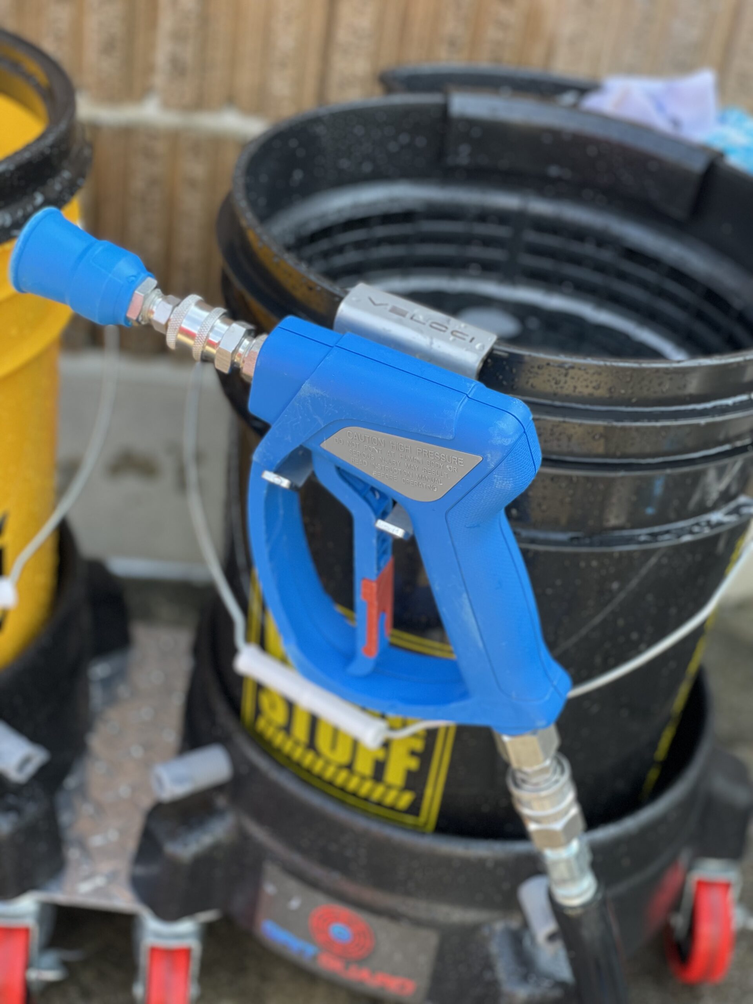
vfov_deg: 36.8
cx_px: 376
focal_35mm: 52
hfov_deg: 28.0
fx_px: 1508
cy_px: 502
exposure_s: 1/122
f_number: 2
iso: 40
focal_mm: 6
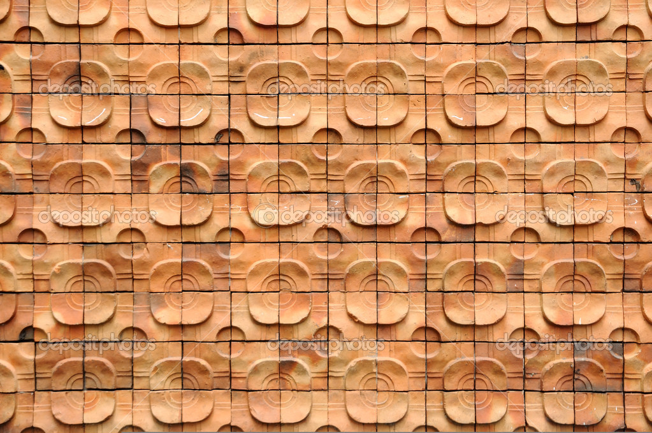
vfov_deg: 18.1
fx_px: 1356
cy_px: 216
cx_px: 326
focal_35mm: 75
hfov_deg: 27.0
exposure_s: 1/500
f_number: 4.5
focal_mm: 50
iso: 200
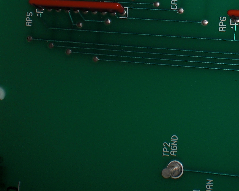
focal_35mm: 100
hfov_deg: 18.4
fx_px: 707
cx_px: 272
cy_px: -41
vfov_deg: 14.9
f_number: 5.6
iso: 64
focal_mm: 6.3
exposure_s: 1/60
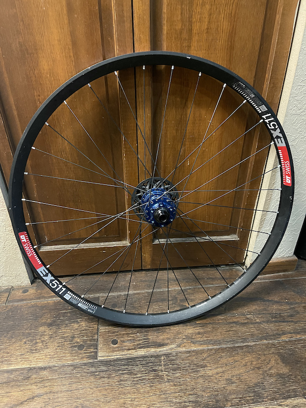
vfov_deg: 67.3
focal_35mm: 26
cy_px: 204
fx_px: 306
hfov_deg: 53.1
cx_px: 153
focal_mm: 5.1
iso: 800
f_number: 1.6
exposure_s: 1/30
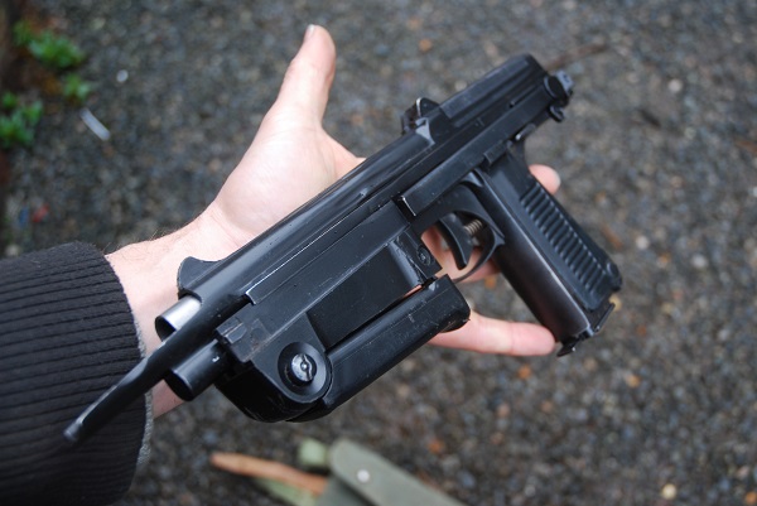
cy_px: 253
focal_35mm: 38
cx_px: 378
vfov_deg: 35.5
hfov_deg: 51.3
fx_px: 789
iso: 200
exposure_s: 1/30
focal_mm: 25
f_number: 3.8
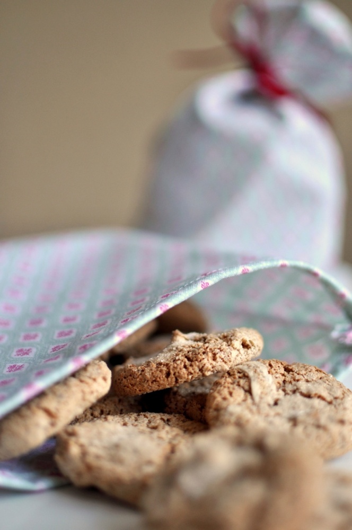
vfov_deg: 37.9
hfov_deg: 25.7
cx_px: 176
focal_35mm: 52
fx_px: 772
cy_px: 265
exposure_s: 1/125
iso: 200
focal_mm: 35
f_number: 1.8
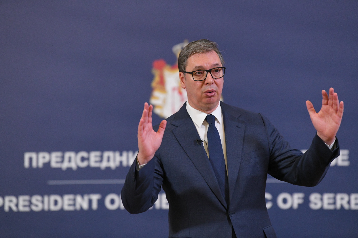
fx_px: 1989
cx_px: 179
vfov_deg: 6.9
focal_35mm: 200
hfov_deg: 10.3
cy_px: 119
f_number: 4
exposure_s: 1/250
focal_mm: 200
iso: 6400
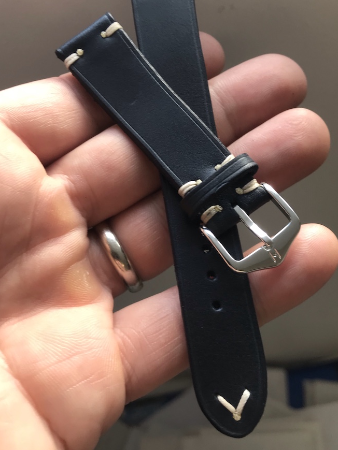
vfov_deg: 55.2
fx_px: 430
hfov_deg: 43.0
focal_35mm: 33
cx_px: 172
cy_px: 196
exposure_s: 1/60
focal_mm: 3.99
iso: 32
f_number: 1.8
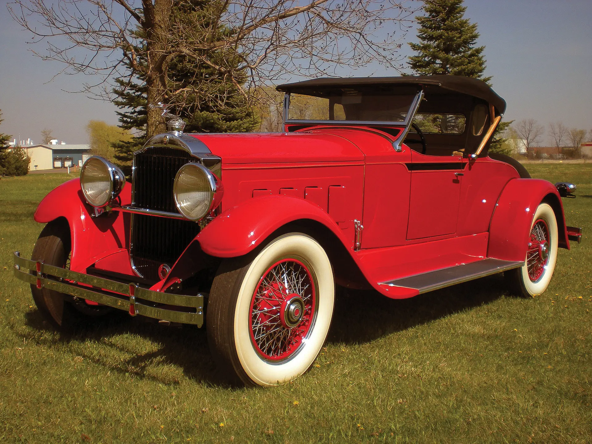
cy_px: 222
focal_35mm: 44
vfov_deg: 32.9
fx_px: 752
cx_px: 296
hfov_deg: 42.9
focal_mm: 7.4
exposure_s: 1/462
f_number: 4.9
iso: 64
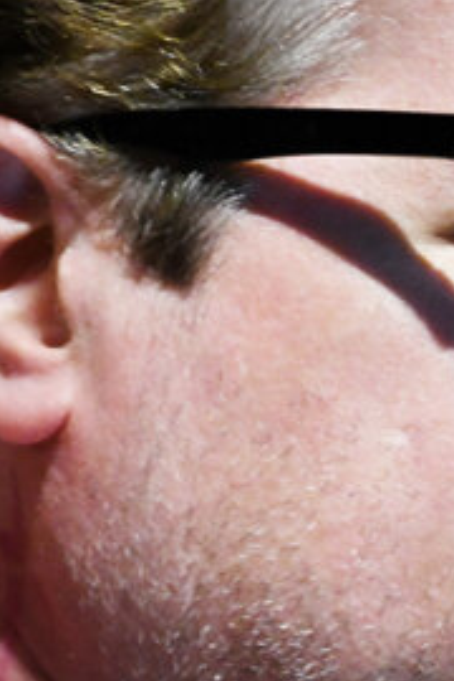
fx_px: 6715
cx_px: 455
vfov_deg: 5.7
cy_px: 1390
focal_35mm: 355
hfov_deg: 3.9
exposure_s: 1/160
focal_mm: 60
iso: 2500
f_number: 4
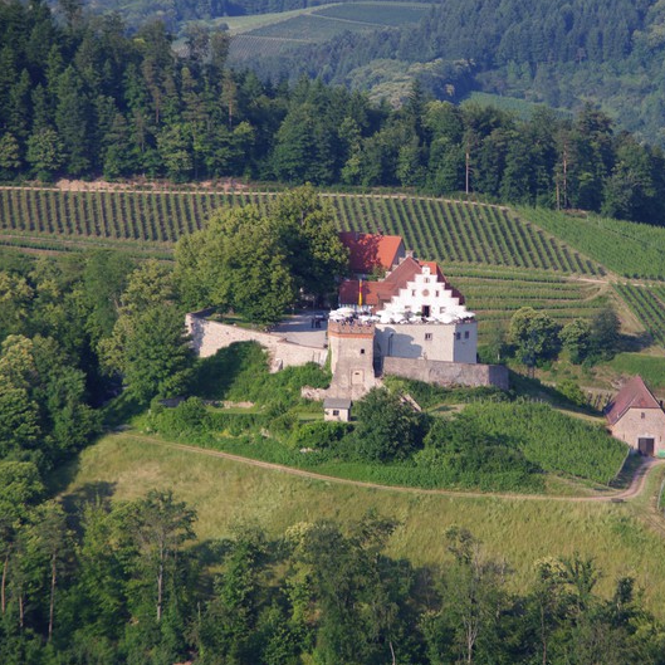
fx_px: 5021
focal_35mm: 231
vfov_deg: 7.6
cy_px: 333
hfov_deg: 7.6
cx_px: 440
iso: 100
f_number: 5.6
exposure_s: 1/180
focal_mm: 120
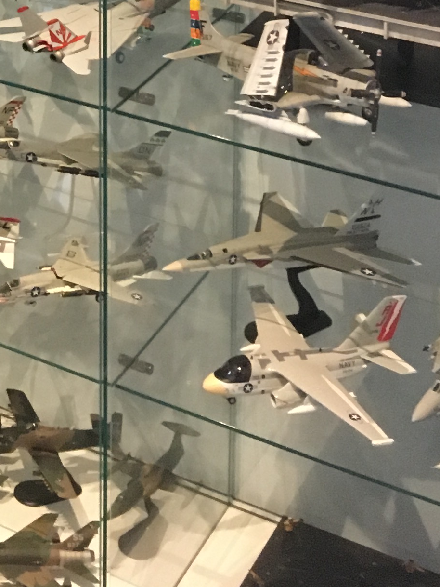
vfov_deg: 17.8
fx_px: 1626
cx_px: -253
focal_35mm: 96
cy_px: -343
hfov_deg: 14.2
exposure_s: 1/20
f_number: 2.2
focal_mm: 4.15
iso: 200
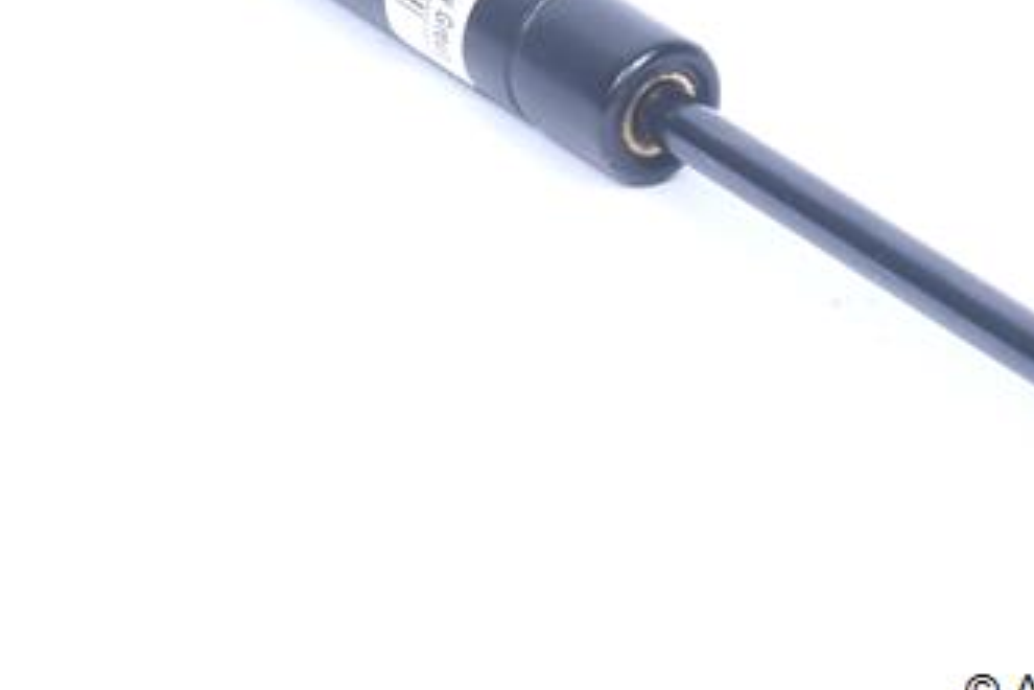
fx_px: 3762
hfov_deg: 15.6
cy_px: 97
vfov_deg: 10.4
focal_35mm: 131
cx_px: 633
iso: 200
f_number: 14
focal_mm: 48
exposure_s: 1/250
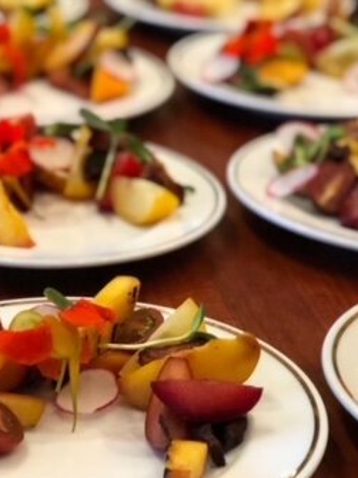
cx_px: 29
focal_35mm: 109
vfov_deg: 18.0
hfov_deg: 13.4
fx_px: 1504
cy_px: 268
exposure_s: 1/30
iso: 320
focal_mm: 6.6
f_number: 2.8
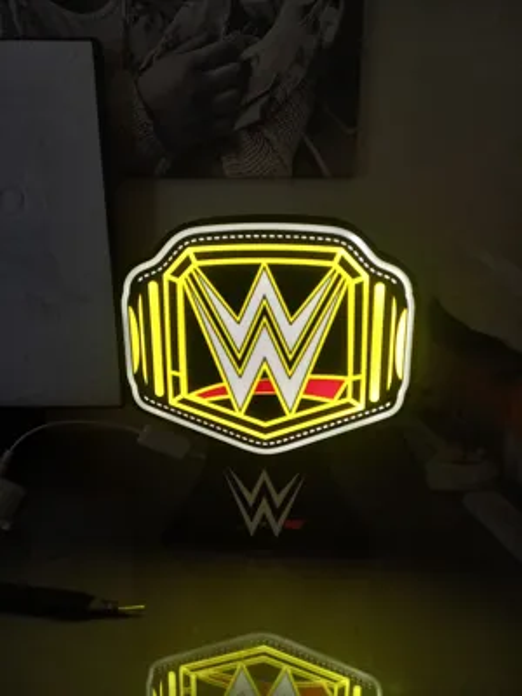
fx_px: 503
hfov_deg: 54.9
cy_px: 348
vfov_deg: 69.4
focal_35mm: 25
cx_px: 261
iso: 320
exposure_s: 1/50
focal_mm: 4.65
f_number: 1.8
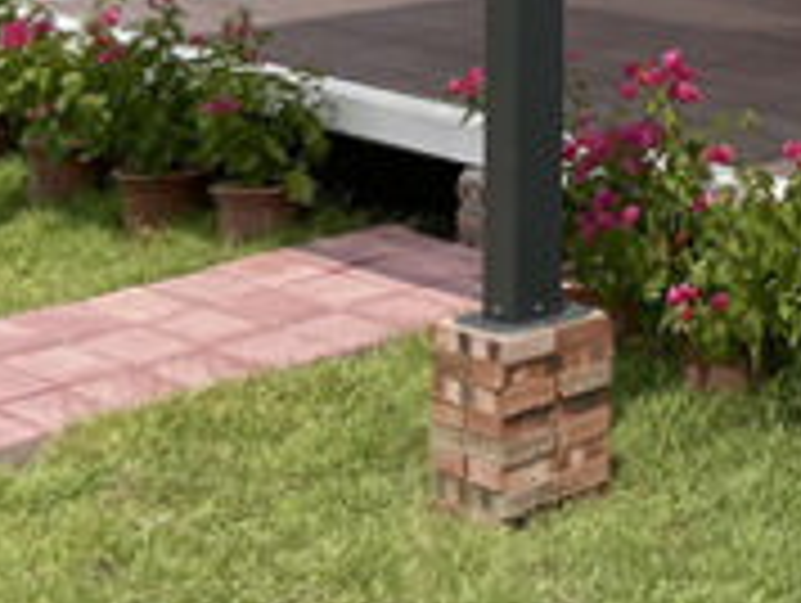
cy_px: -472
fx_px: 2595
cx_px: 1539
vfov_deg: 12.2
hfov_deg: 14.8
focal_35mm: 112
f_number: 1.6
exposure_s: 1/4651
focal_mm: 4.2
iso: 32
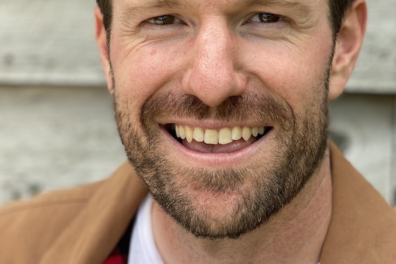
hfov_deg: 20.8
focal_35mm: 98
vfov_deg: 14.0
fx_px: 1078
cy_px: 115
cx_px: 208
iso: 20
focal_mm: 6
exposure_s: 1/280
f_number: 2
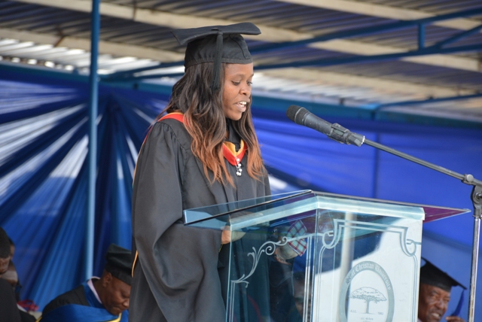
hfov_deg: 9.8
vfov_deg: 6.6
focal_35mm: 210
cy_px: 161
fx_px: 2814
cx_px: 241
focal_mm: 140
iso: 400
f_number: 6.3
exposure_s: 1/250
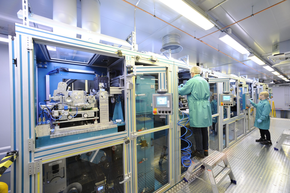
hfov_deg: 104.3
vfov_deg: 81.2
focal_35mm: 14
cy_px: 96
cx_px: 145
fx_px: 113
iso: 400
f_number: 7.1
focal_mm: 14
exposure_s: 1/10
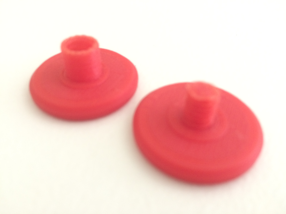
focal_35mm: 29
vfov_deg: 48.2
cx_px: 143
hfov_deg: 61.7
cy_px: 107
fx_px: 240
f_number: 2.2
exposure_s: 1/20
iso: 320
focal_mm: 4.15
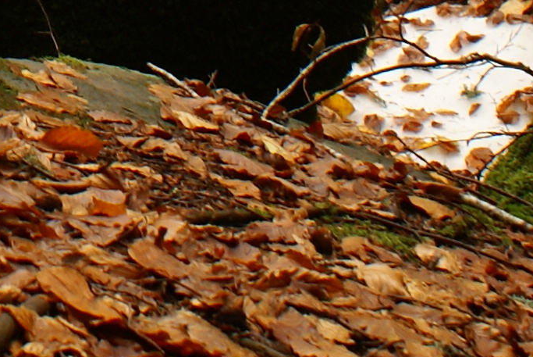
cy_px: -525
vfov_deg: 8.2
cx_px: -284
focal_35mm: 153
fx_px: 2268
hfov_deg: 12.7
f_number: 5.6
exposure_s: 1/10
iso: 200
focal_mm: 18
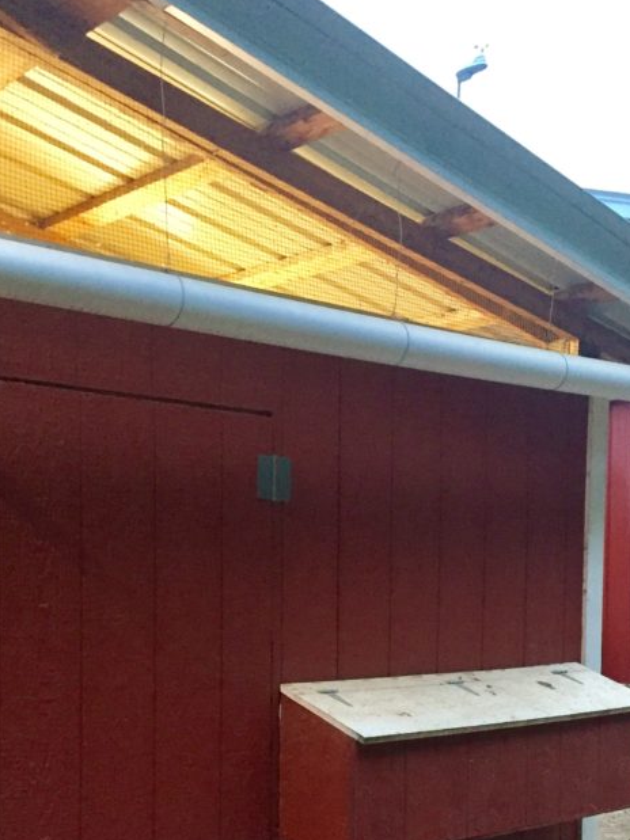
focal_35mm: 48
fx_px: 1165
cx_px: 342
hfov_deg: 30.2
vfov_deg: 38.6
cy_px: 630
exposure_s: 1/15
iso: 250
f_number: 2.2
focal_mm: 4.15
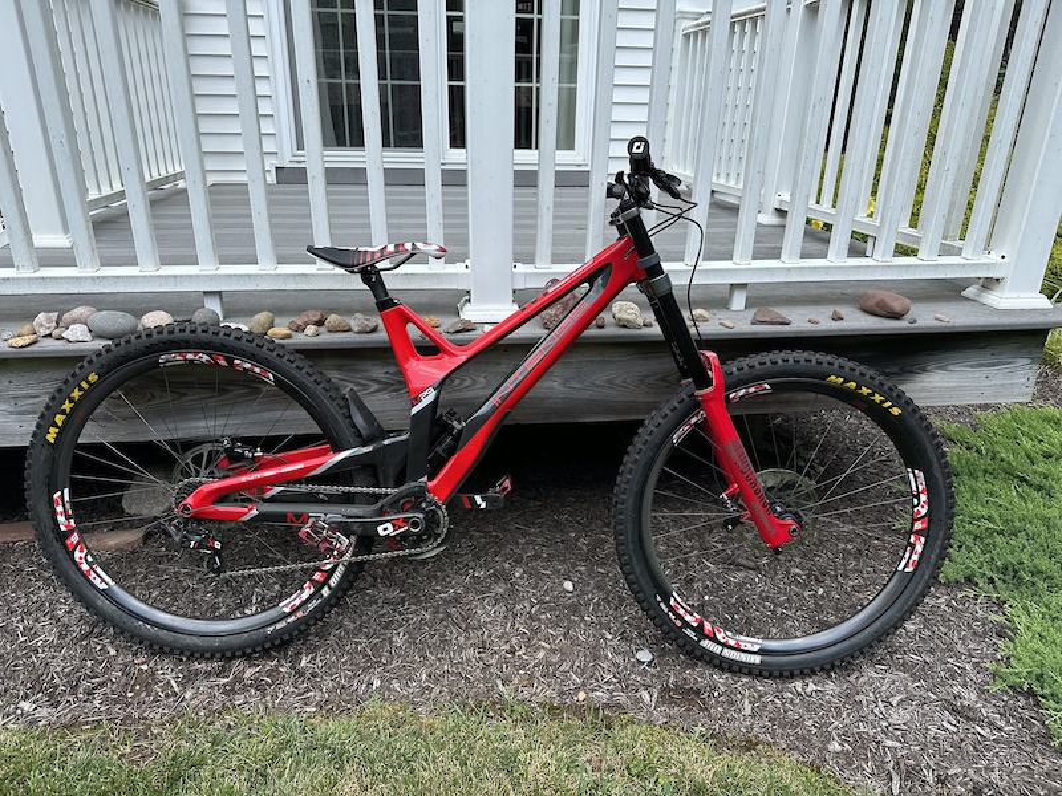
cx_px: 531
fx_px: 736
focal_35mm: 24
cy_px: 398
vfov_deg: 56.8
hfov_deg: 71.6
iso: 80
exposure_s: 1/1692
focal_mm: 6.86
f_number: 1.78
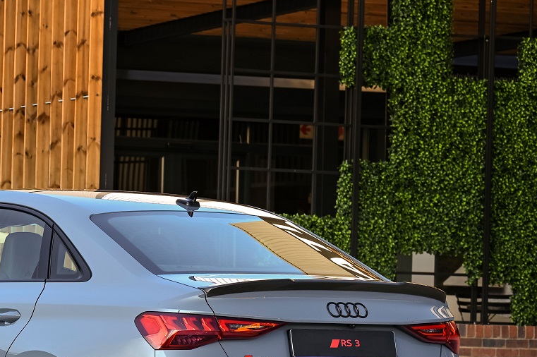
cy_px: 257
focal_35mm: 207
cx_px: 61
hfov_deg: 9.9
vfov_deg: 6.6
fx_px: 3085
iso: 200
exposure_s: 1/10
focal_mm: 105
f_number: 9
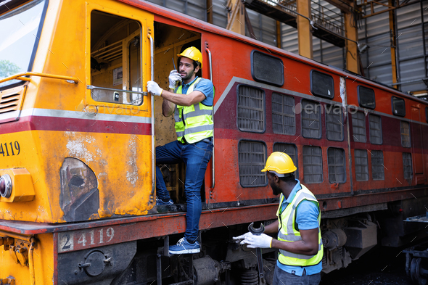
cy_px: 142
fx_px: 416
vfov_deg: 37.8
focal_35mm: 35
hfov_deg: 54.4
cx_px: 214
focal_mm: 35
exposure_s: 1/500
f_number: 1.4
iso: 100
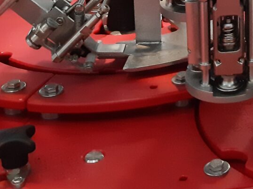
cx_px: 346
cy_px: -159
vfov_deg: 13.3
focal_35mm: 99
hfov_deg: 18.2
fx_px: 723
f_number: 1.7
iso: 400
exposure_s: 1/50
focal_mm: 3.93
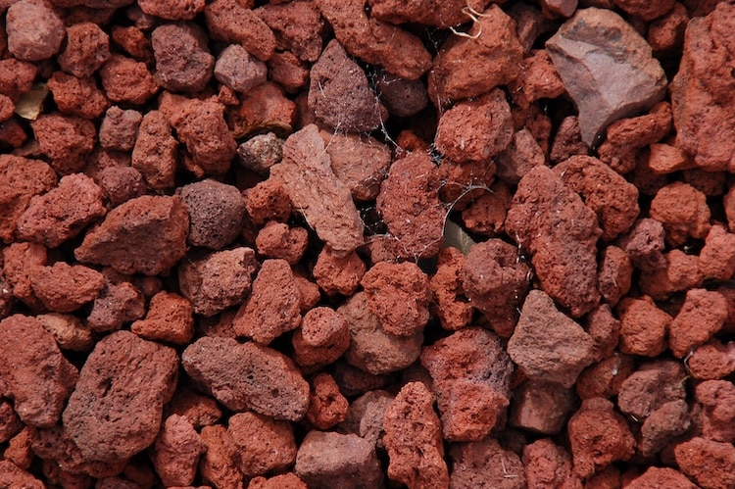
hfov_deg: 6.9
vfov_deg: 4.6
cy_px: 244
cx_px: 368
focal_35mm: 300
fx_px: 6121
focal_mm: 200
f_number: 6.3
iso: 400
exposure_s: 1/750
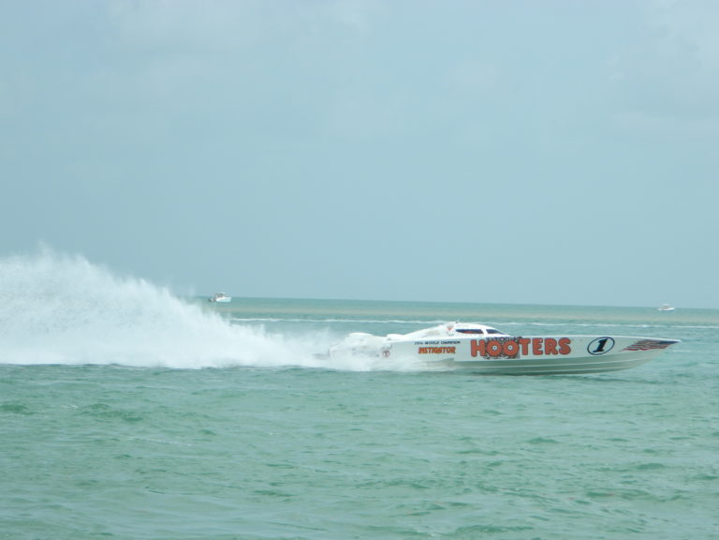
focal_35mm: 177
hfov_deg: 11.2
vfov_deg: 8.4
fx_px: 3676
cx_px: 360
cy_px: 270
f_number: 5.1
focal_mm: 31.8
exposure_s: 1/500
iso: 80
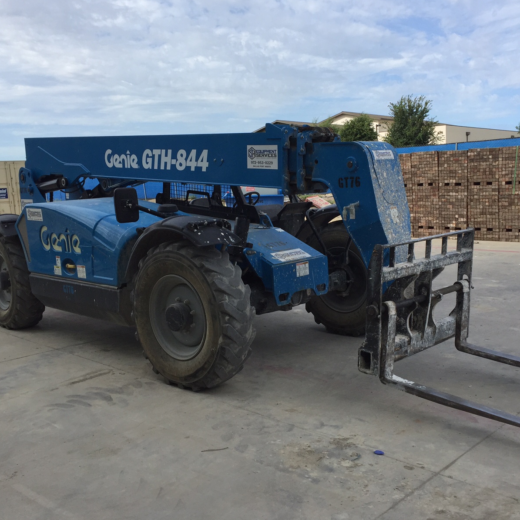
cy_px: 261
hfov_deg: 47.2
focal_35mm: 35
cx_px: 282
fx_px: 595
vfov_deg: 47.2
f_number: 2.2
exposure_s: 1/1883
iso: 32
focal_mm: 4.15
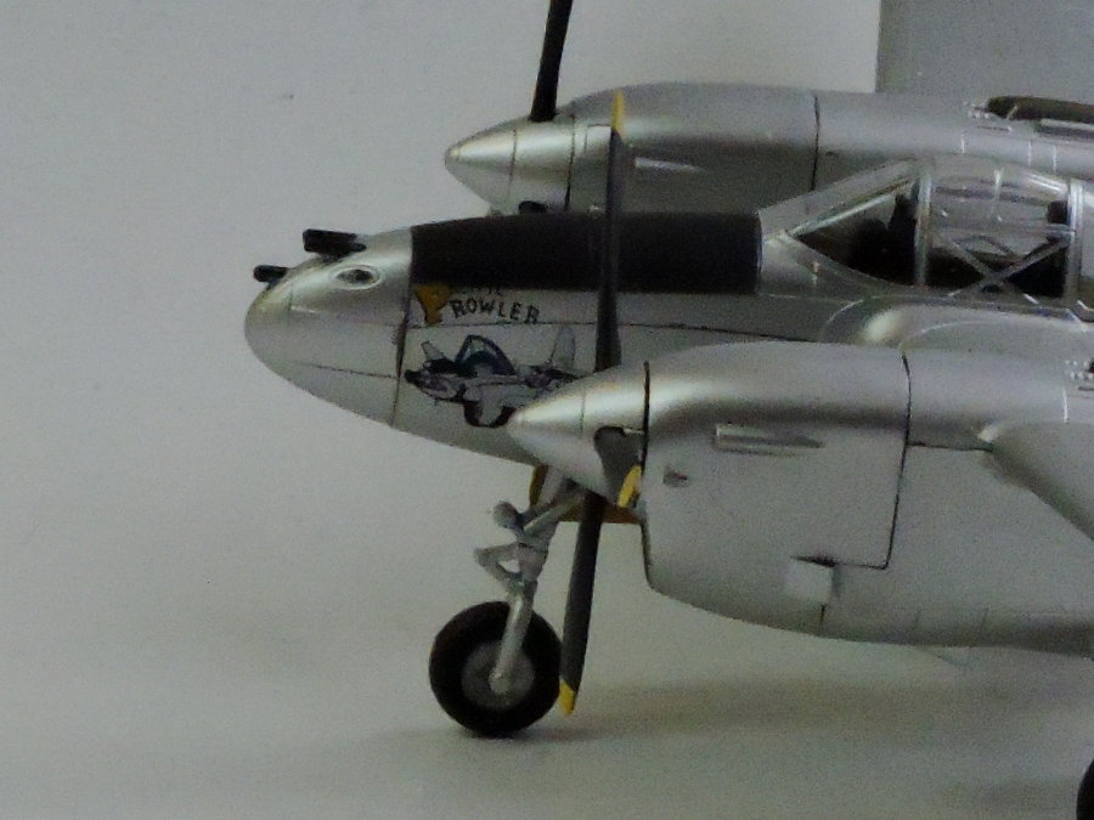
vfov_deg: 11.0
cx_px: 547
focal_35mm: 135
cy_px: 410
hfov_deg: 14.6
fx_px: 4267
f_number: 8
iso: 1600
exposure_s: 1/200
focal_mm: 24.2
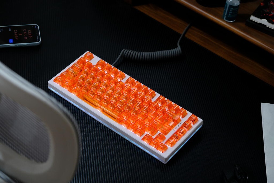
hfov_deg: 24.5
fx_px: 631
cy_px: 92
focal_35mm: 83
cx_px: 137
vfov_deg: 16.4
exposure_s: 1/60
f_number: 4.5
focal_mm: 55
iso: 800
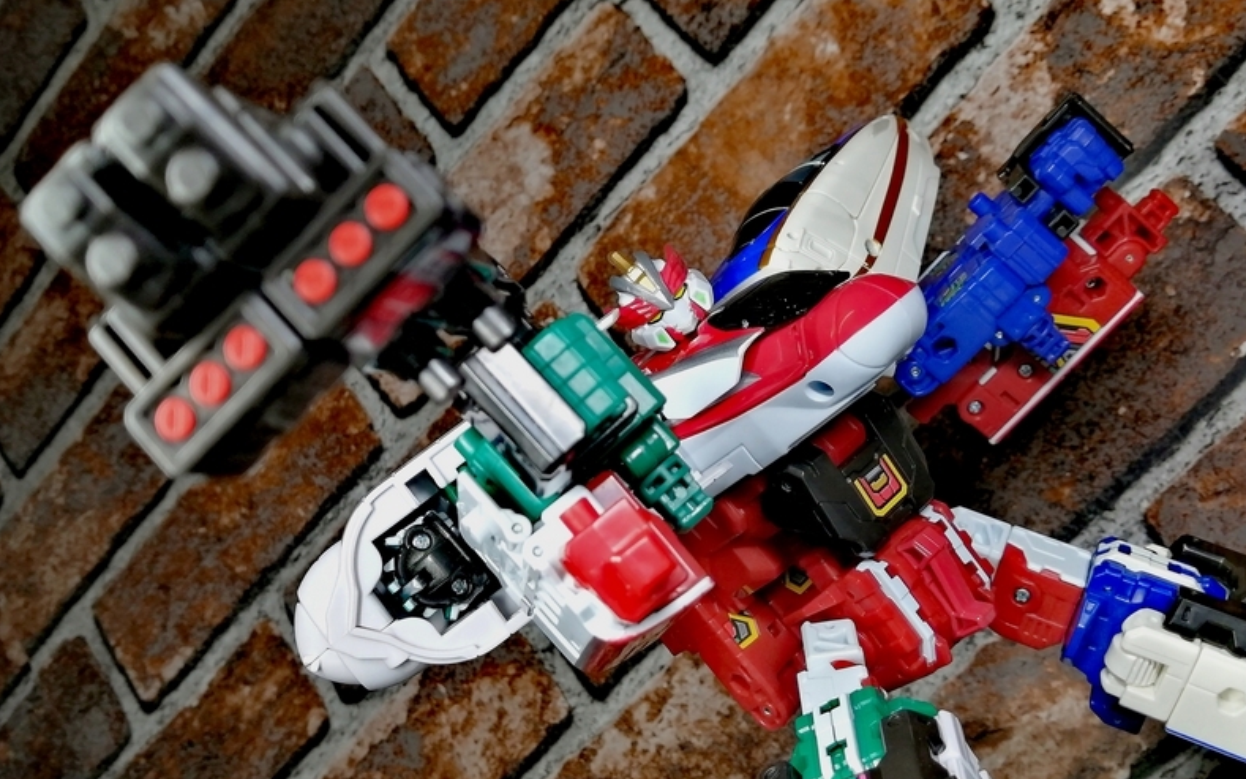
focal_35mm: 43
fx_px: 1460
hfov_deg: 46.2
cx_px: 616
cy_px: 433
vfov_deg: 29.8
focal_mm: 3.62
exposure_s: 1/136
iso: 50
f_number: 1.8
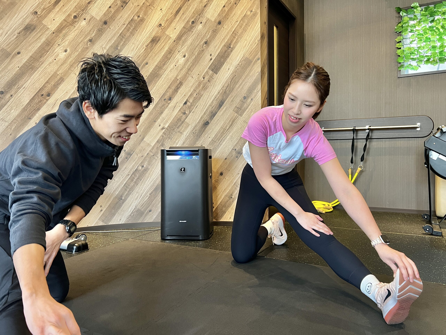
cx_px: 223
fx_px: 335
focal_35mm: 26
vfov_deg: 53.1
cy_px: 168
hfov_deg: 67.3
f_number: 1.5
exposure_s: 1/60
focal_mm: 5.7
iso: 250
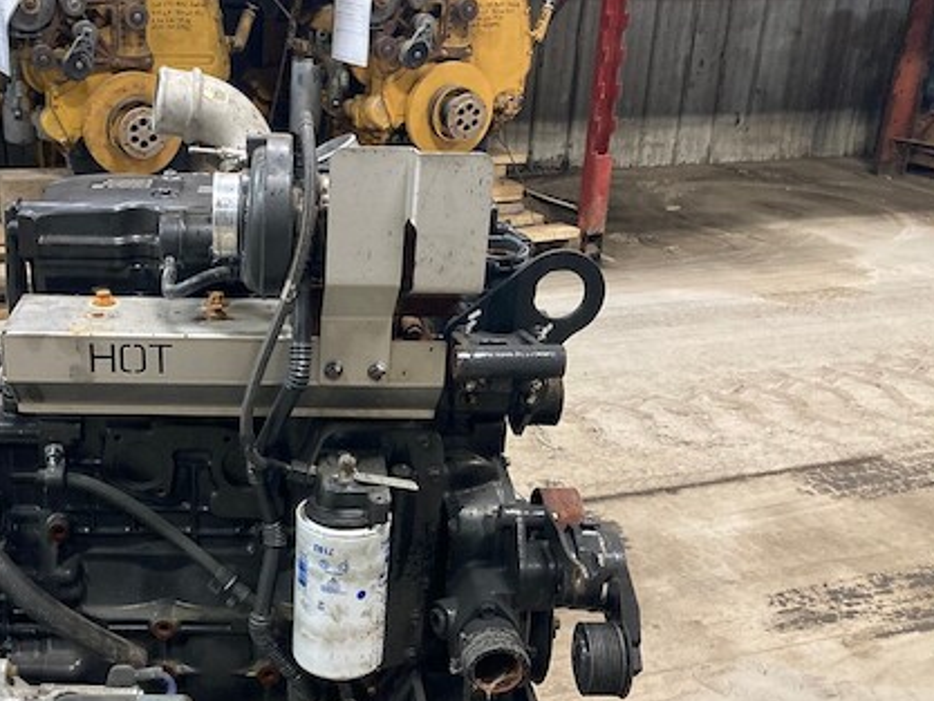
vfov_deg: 33.5
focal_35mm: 43
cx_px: 284
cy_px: 426
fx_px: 1161
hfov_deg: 43.0
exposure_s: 1/40
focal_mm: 3.99
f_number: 1.8
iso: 320
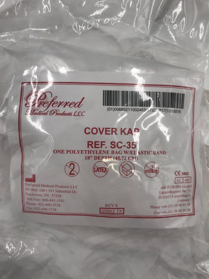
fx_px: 225
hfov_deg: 49.8
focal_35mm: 28
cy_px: 140
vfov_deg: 63.4
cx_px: 104
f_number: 1.8
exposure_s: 1/127
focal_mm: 3.99
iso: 20
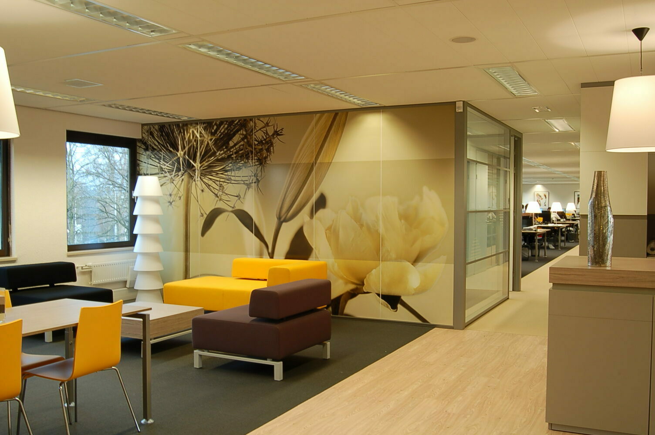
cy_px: 218
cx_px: 328
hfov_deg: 55.1
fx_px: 627
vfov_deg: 38.3
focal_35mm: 34
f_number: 18
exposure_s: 1
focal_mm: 23
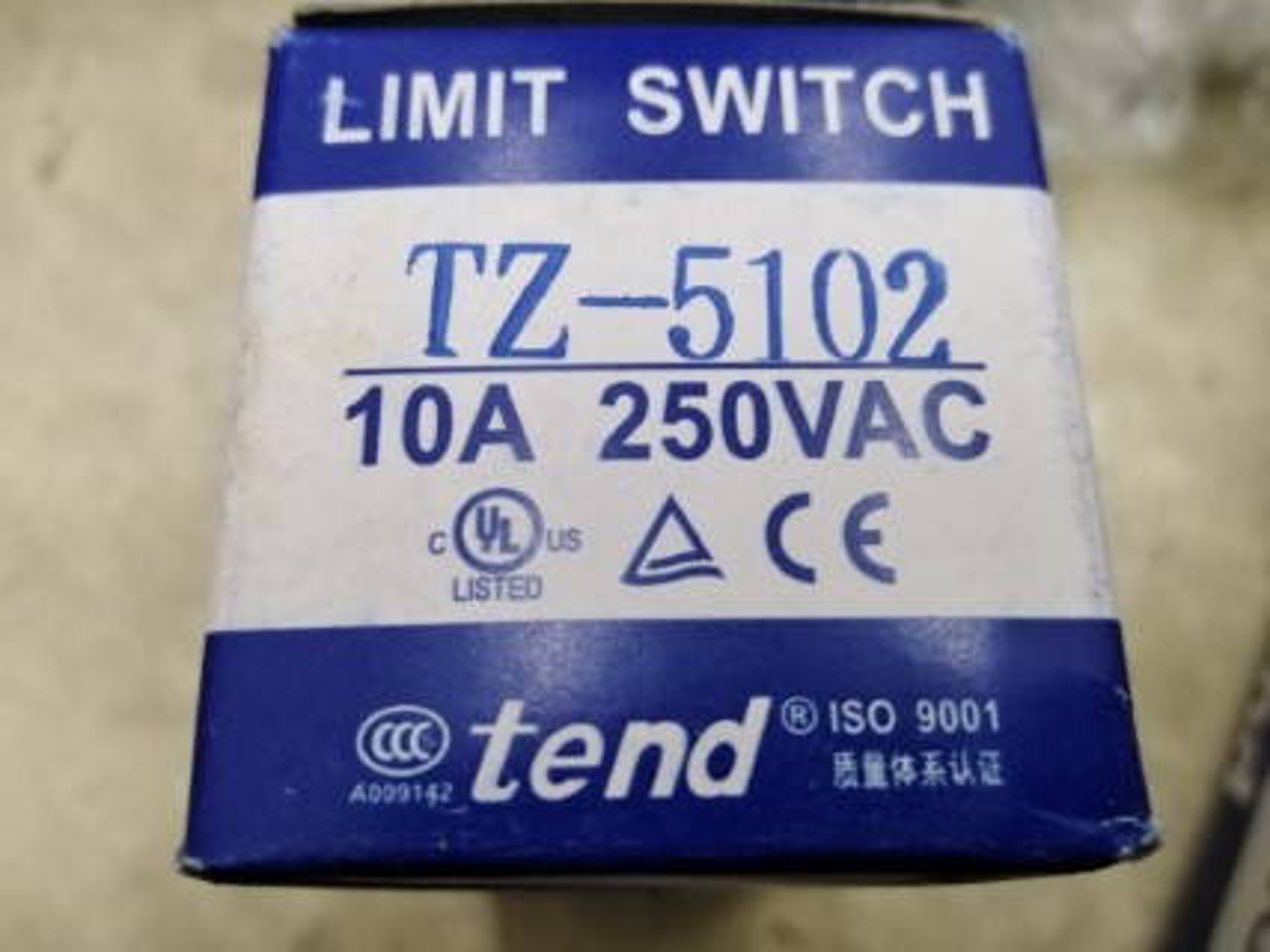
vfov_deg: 53.0
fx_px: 954
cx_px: 635
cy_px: 476
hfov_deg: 67.3
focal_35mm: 26
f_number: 1.8
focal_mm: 3.59
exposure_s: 1/30
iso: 419
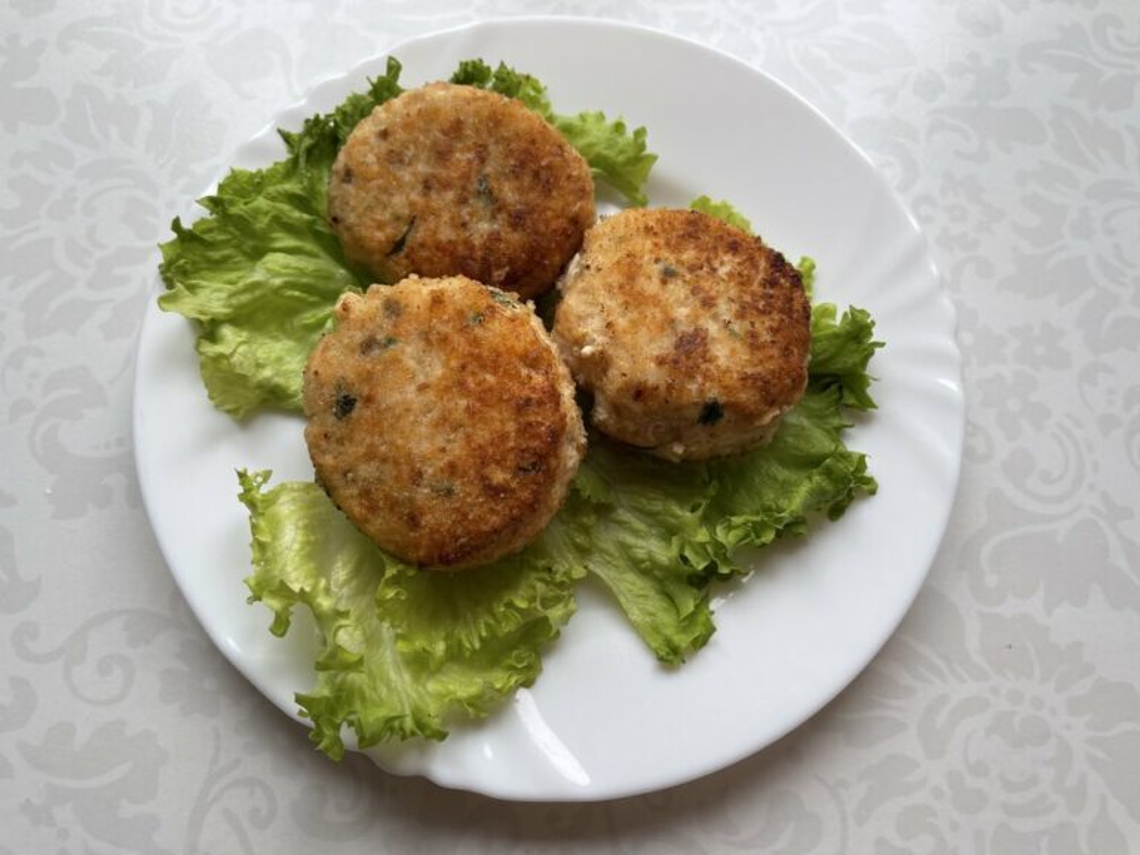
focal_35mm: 26
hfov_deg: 67.3
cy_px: 428
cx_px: 570
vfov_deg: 53.1
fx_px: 856
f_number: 1.6
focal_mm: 5.1
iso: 32
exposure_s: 1/345
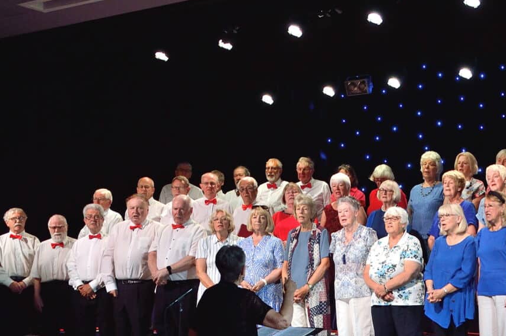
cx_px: 417
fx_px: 1024
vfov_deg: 18.7
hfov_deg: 27.1
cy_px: 175
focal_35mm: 73
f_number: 4
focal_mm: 27
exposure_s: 1/125
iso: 400
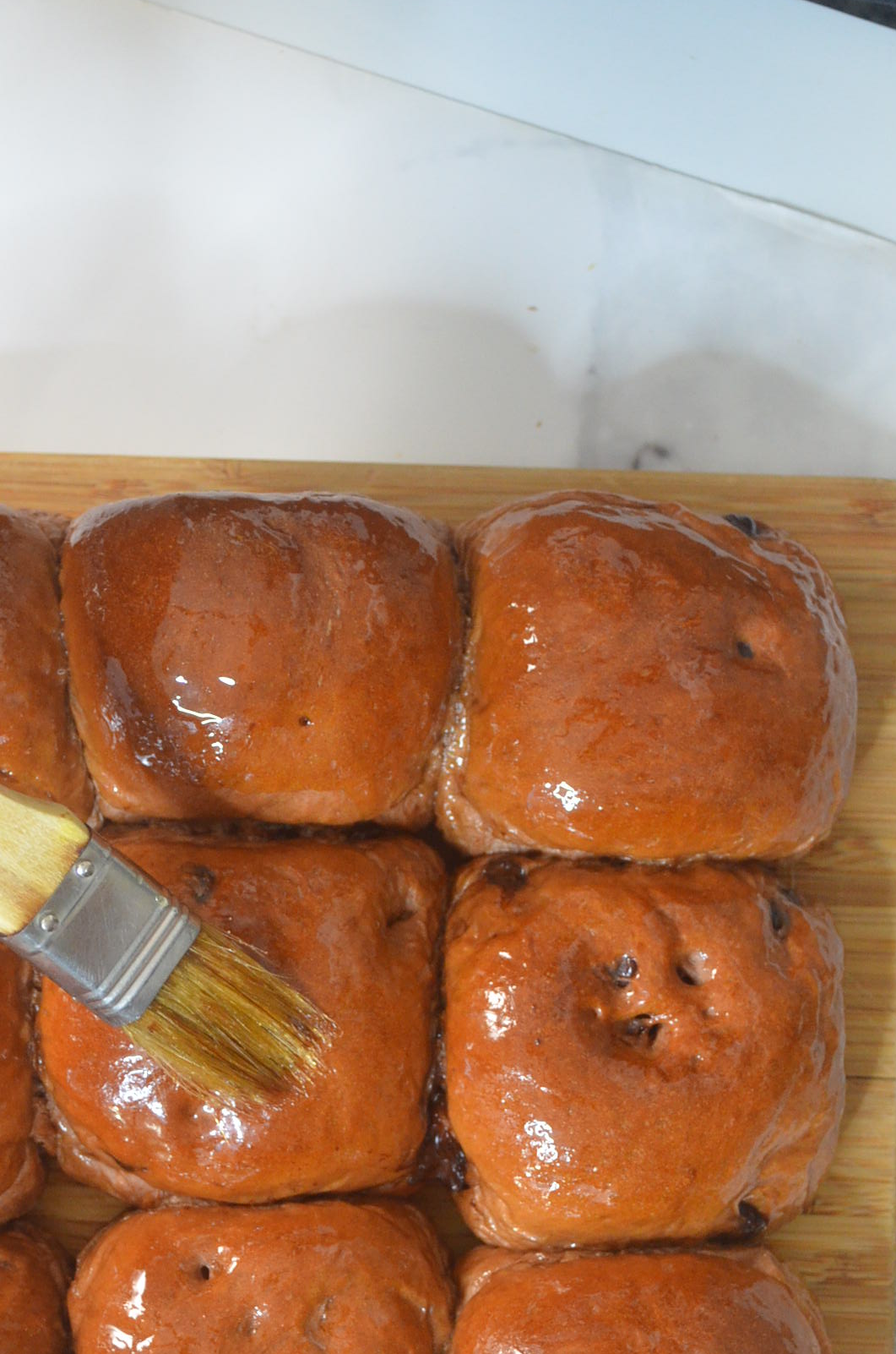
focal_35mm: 81
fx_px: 3029
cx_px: 270
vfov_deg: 25.0
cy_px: 966
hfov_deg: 16.8
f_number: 5
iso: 1600
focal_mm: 35
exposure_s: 1/20
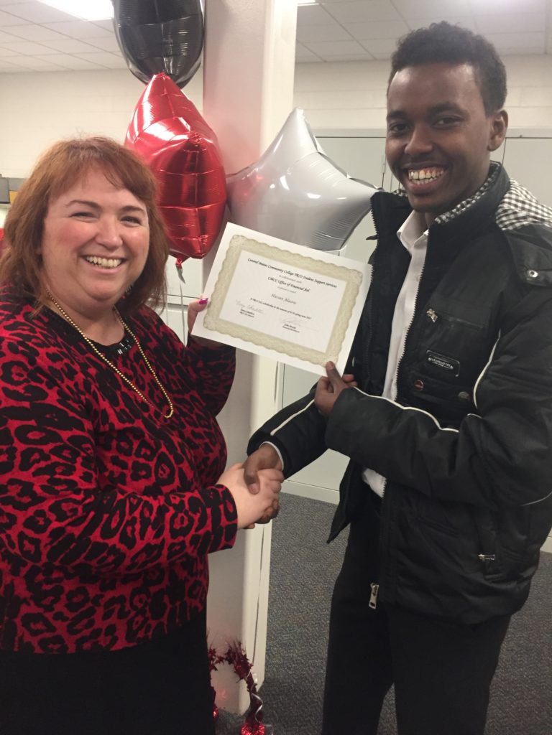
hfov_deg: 48.2
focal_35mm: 29
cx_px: 276
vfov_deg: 61.7
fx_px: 617
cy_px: 368
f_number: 2.2
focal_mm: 4.15
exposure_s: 1/30
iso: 160
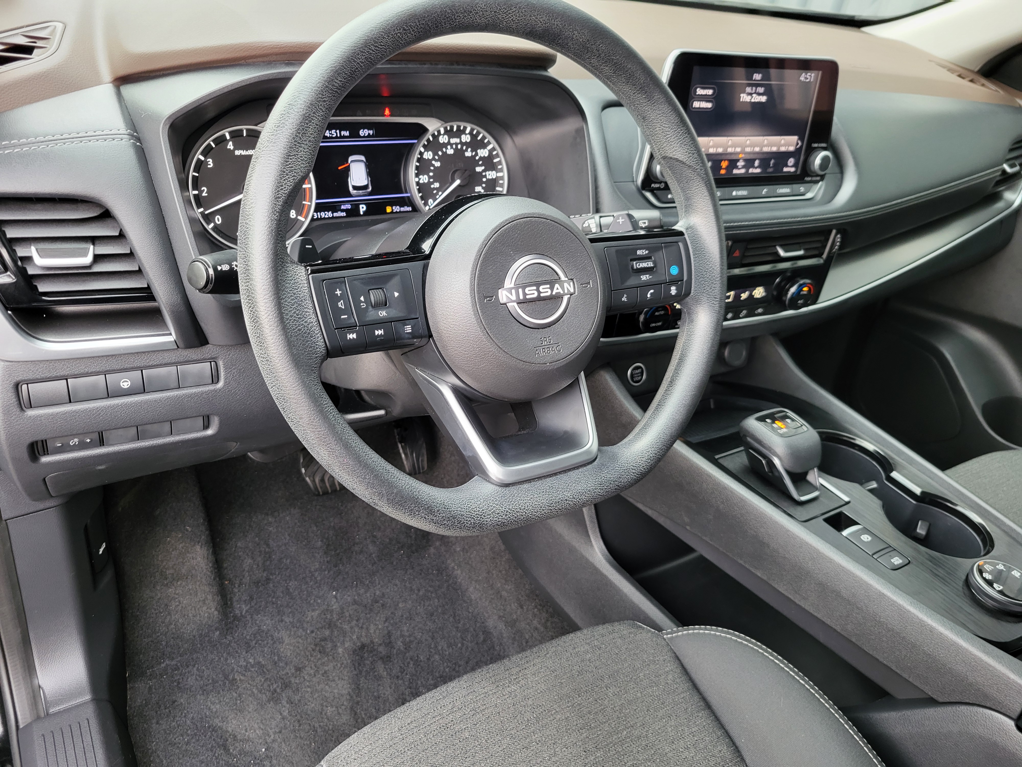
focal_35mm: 26
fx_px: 768
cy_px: 384
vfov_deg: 53.1
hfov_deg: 67.3
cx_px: 511
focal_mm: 5.4
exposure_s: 1/40
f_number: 1.8
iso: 250
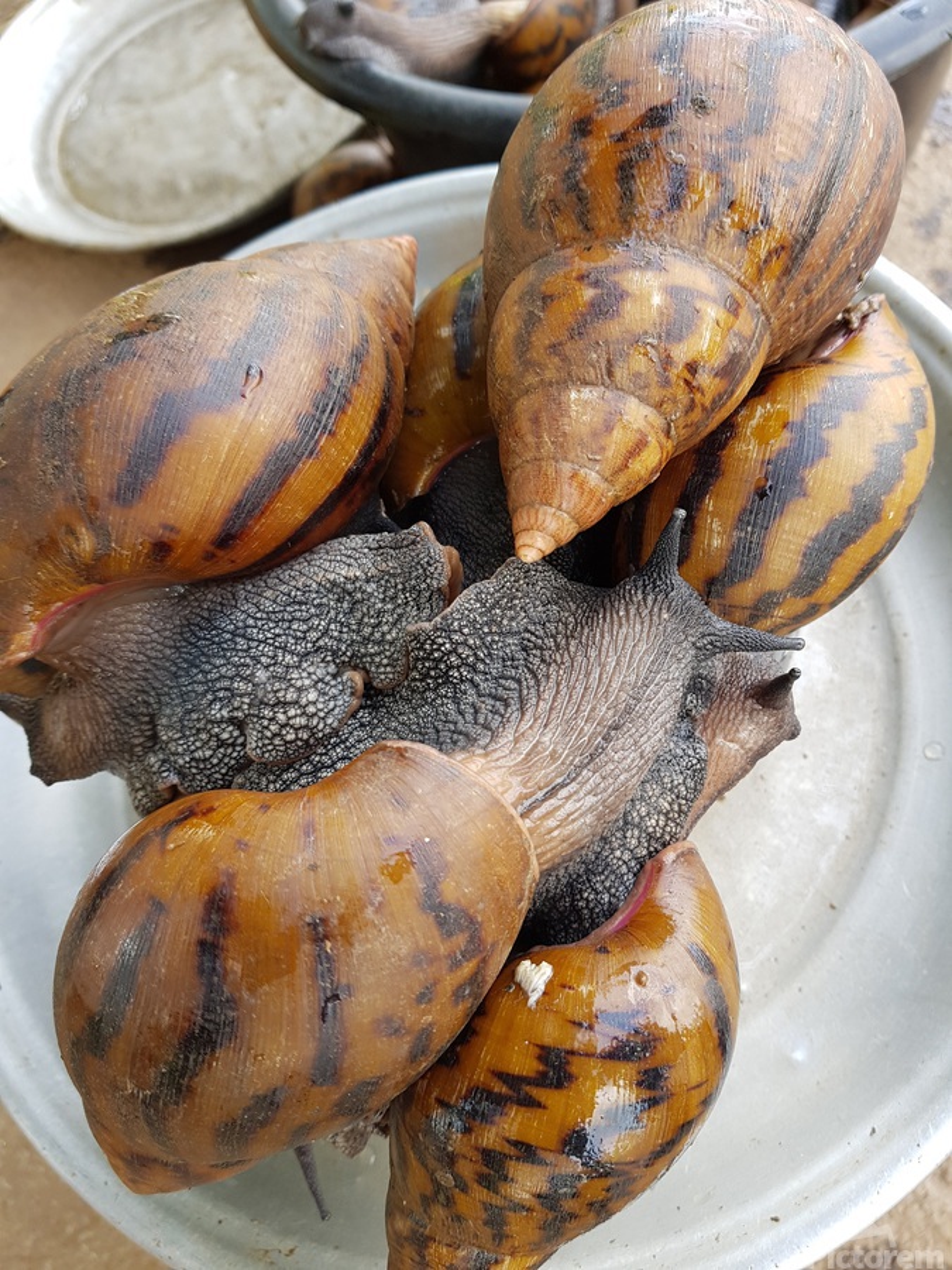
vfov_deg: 67.3
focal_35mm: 26
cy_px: 635
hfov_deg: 53.1
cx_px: 476
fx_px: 953
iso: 40
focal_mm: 4.2
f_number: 1.7
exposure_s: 1/101
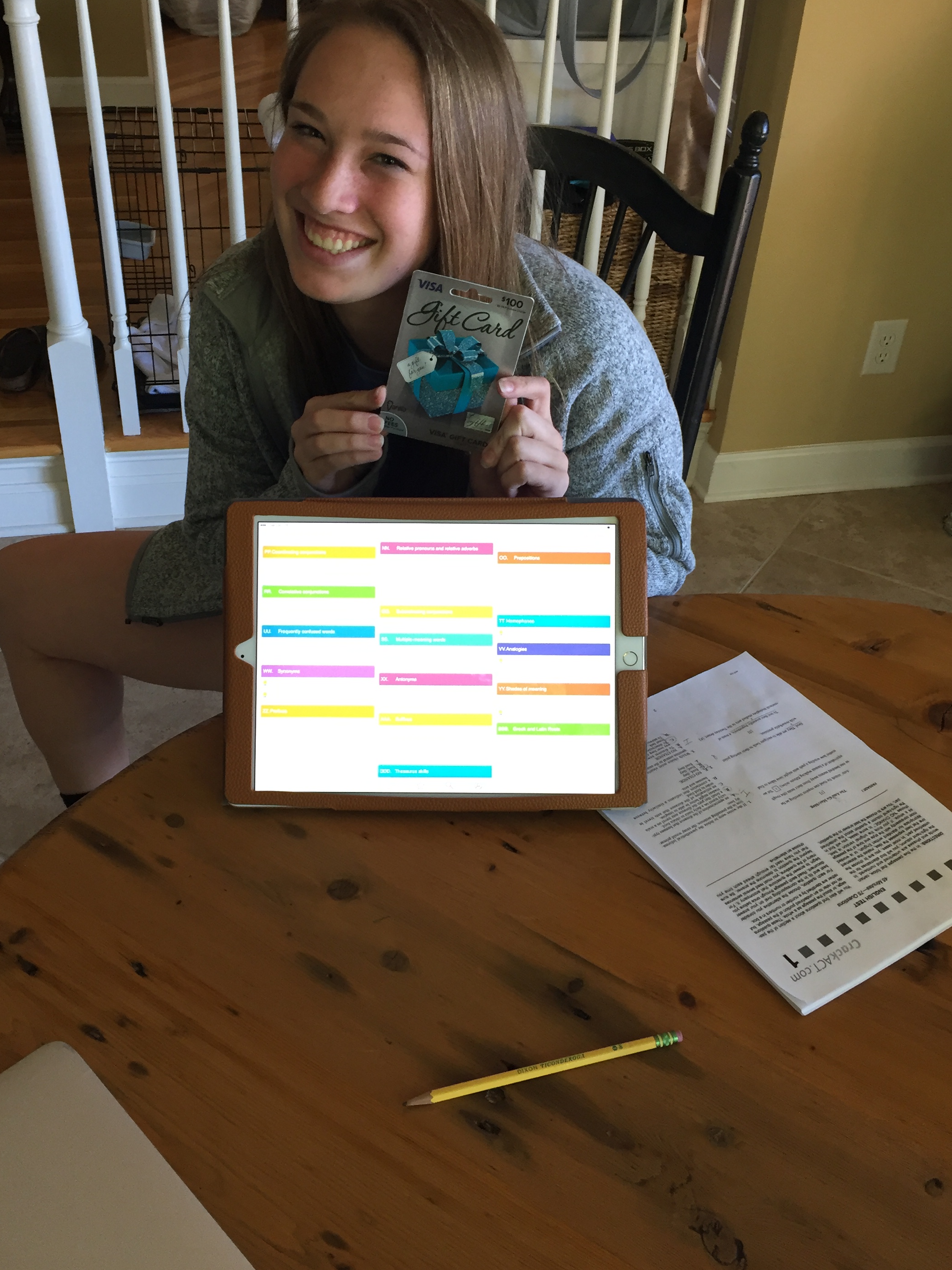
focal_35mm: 34
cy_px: 552
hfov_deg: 41.8
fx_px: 1247
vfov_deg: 53.8
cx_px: 438
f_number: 2.2
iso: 80
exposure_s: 1/30
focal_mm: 4.15
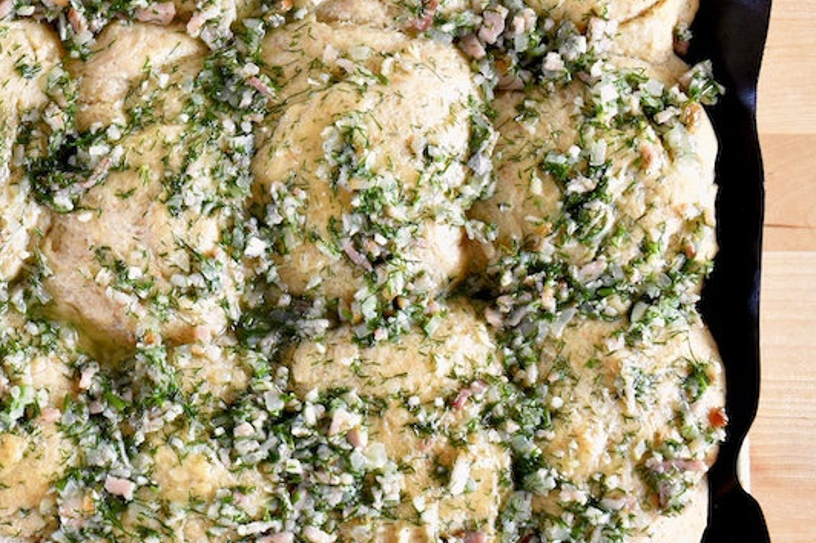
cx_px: 35
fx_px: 1472
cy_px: 179
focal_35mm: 65
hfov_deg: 29.3
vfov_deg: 20.8
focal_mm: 18
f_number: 4
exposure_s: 1/125
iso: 1800
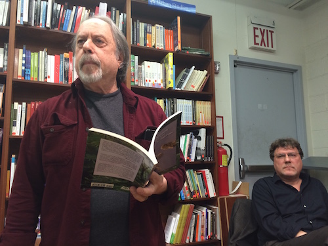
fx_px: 275
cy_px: 123
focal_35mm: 29
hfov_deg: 61.7
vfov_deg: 48.2
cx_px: 164
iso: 80
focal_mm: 4.15
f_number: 2.2
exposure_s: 1/30
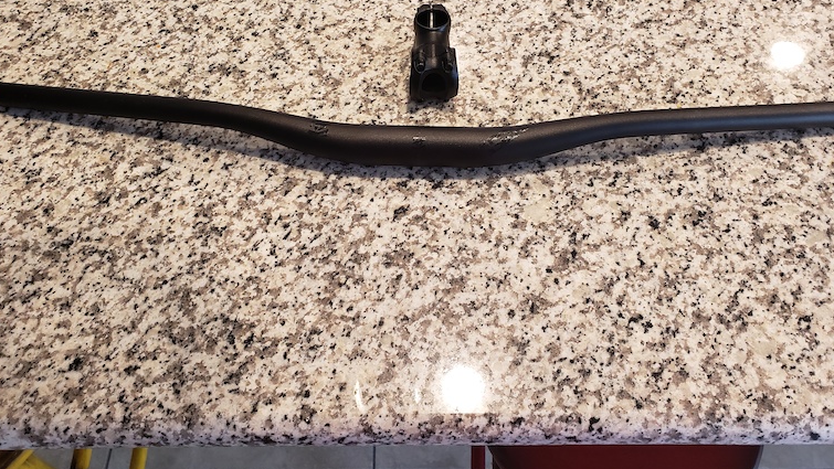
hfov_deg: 64.3
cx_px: 410
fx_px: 664
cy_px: 145
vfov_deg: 38.4
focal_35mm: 30
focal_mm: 4.3
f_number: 2.4
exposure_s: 1/40
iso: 320
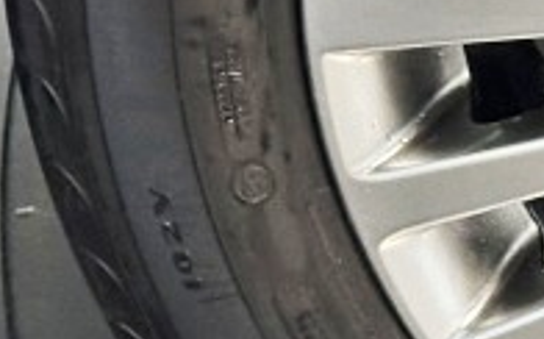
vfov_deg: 4.9
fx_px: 3939
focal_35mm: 266
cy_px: -56
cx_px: 1107
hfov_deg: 7.6
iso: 500
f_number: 1.78
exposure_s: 1/30
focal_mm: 6.86
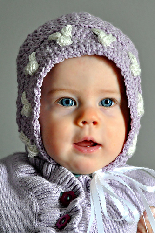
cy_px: 116
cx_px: 78
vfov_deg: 20.6
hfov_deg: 13.8
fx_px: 640
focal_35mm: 99
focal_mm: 66
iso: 1600
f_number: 5.3
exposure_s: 1/40
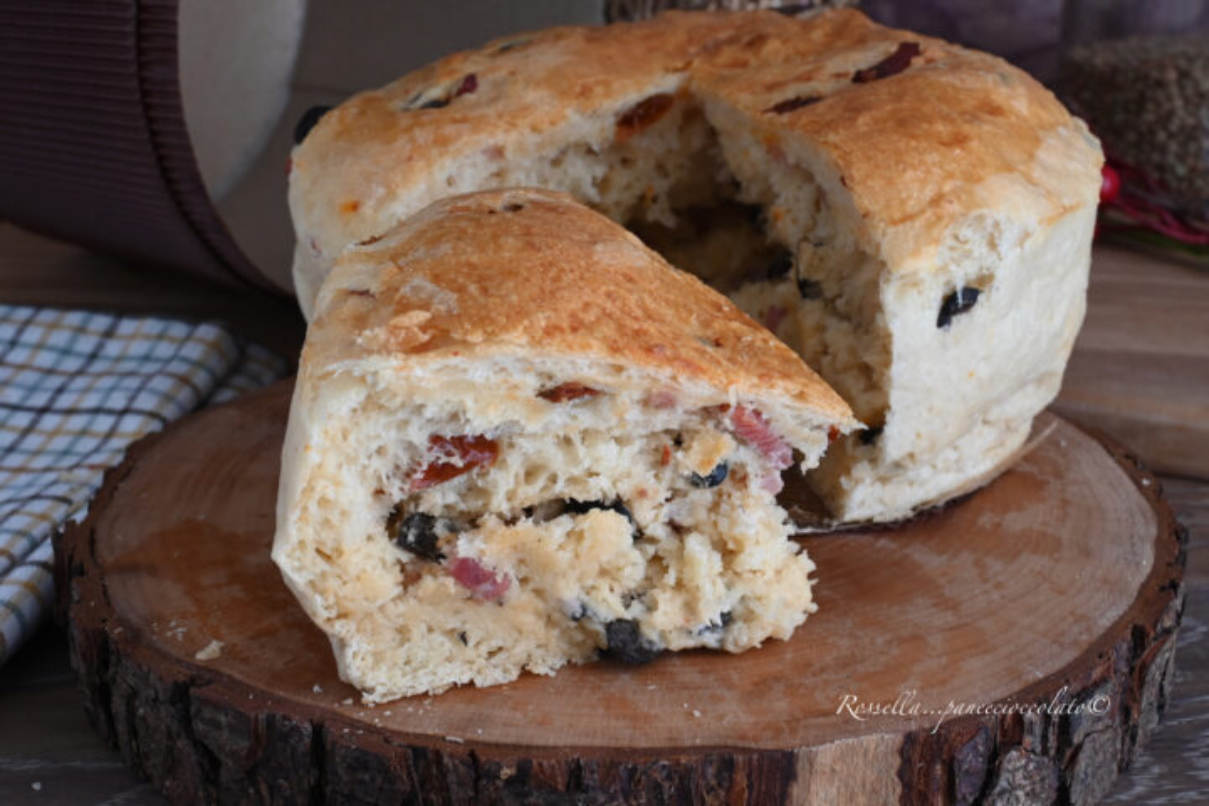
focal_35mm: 60
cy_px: 403
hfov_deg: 33.4
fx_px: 2015
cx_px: 604
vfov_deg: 22.6
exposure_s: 1/3
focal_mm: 40
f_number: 10
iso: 400
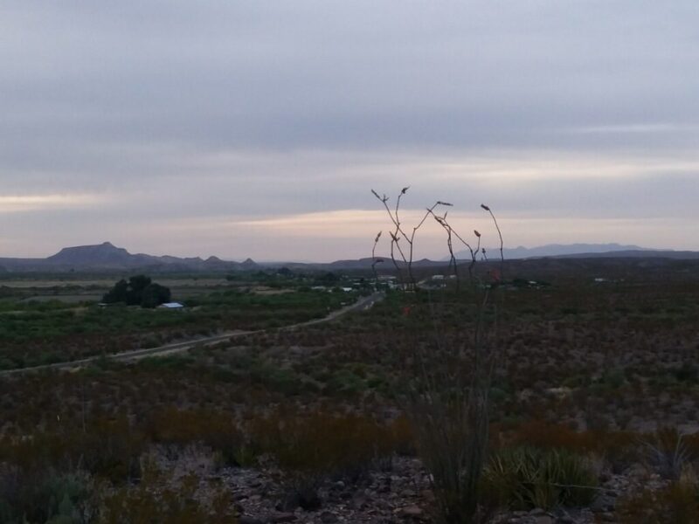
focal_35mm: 29
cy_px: 262
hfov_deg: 61.7
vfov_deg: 48.2
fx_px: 586
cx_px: 350
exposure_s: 1/213
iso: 40
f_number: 1.9
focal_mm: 2.47
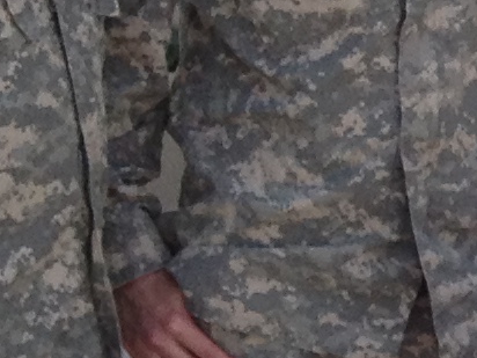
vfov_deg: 5.4
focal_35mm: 277
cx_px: 1463
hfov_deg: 6.5
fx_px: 3817
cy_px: 255
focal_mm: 4.28
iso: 50
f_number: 2.4
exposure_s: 1/378
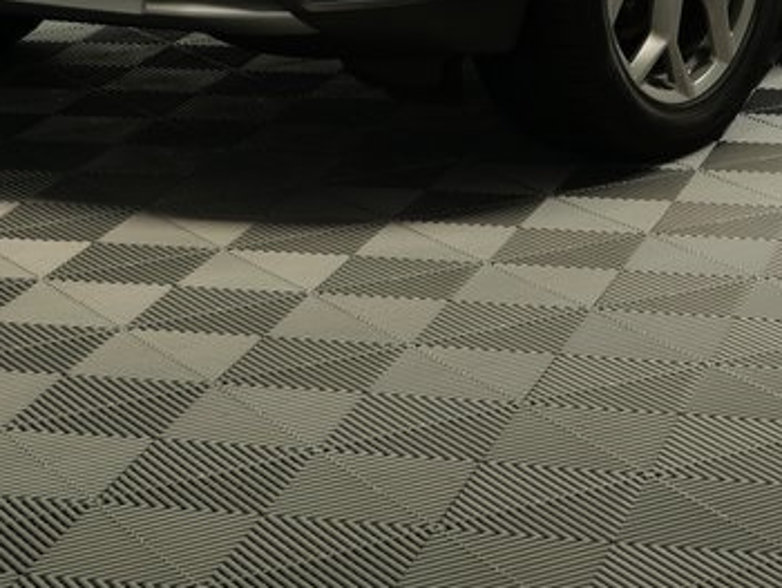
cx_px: 605
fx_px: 2645
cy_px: -259
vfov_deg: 12.2
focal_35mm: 117
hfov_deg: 16.7
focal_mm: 20
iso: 200
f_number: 4.5
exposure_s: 1/200
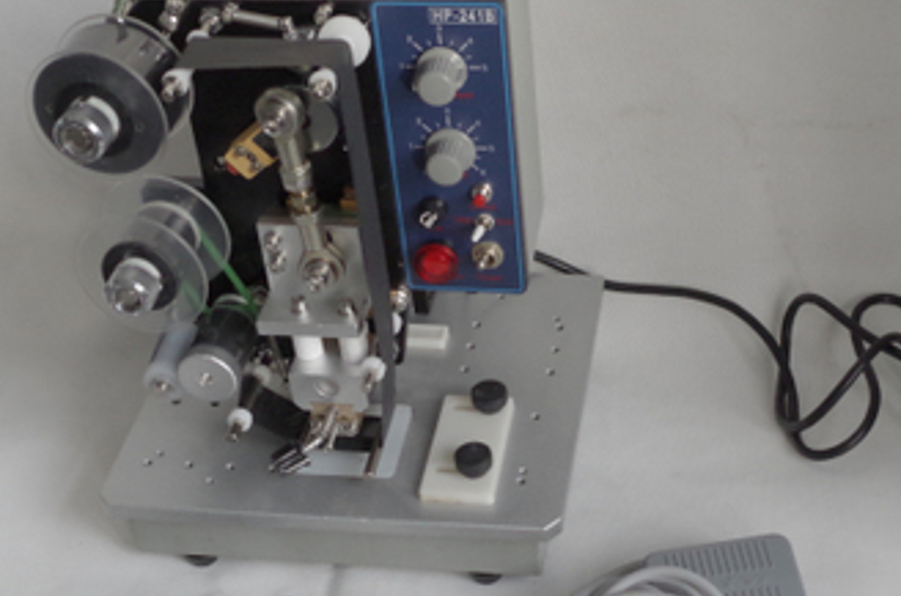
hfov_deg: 31.4
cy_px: 364
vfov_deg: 21.1
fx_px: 1598
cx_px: 536
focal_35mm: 64
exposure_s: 1/160
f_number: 7.1
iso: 1600
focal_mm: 28.13
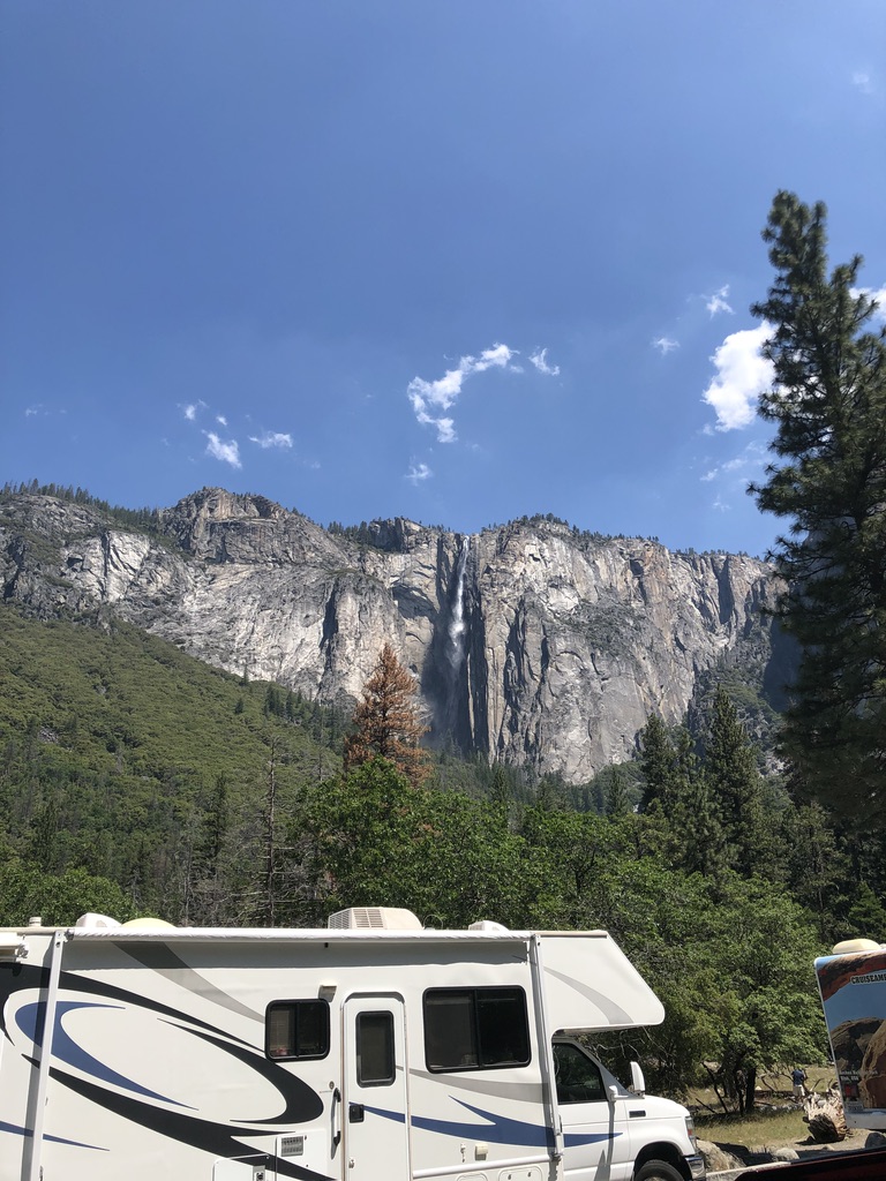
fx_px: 956
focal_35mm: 28
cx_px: 443
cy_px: 590
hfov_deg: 49.7
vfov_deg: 63.4
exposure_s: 1/1845
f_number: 1.8
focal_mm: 4
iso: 20
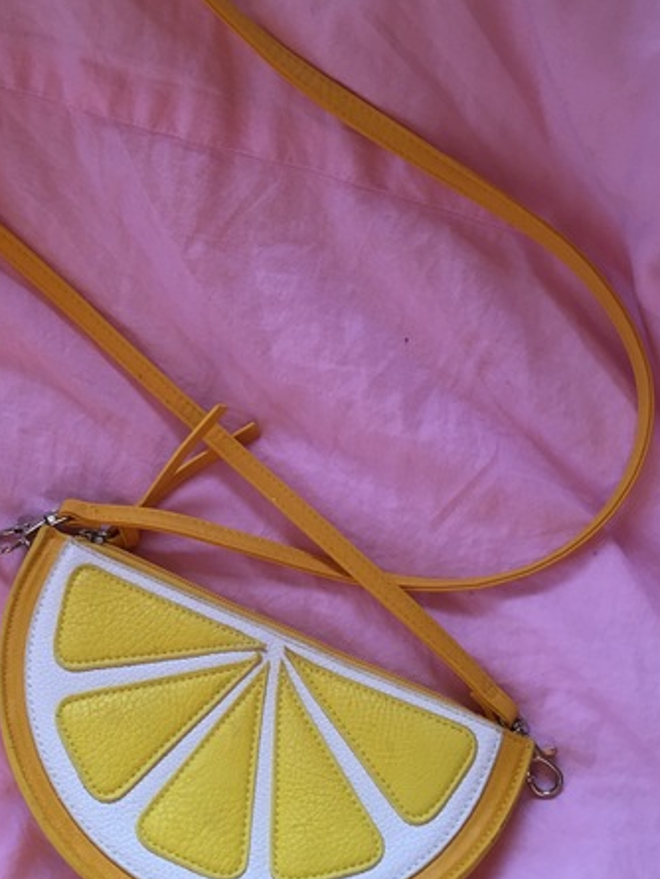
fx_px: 1067
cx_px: 231
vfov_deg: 44.8
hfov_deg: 34.1
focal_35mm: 42
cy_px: 471
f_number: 2.2
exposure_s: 1/30
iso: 80
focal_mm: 4.15
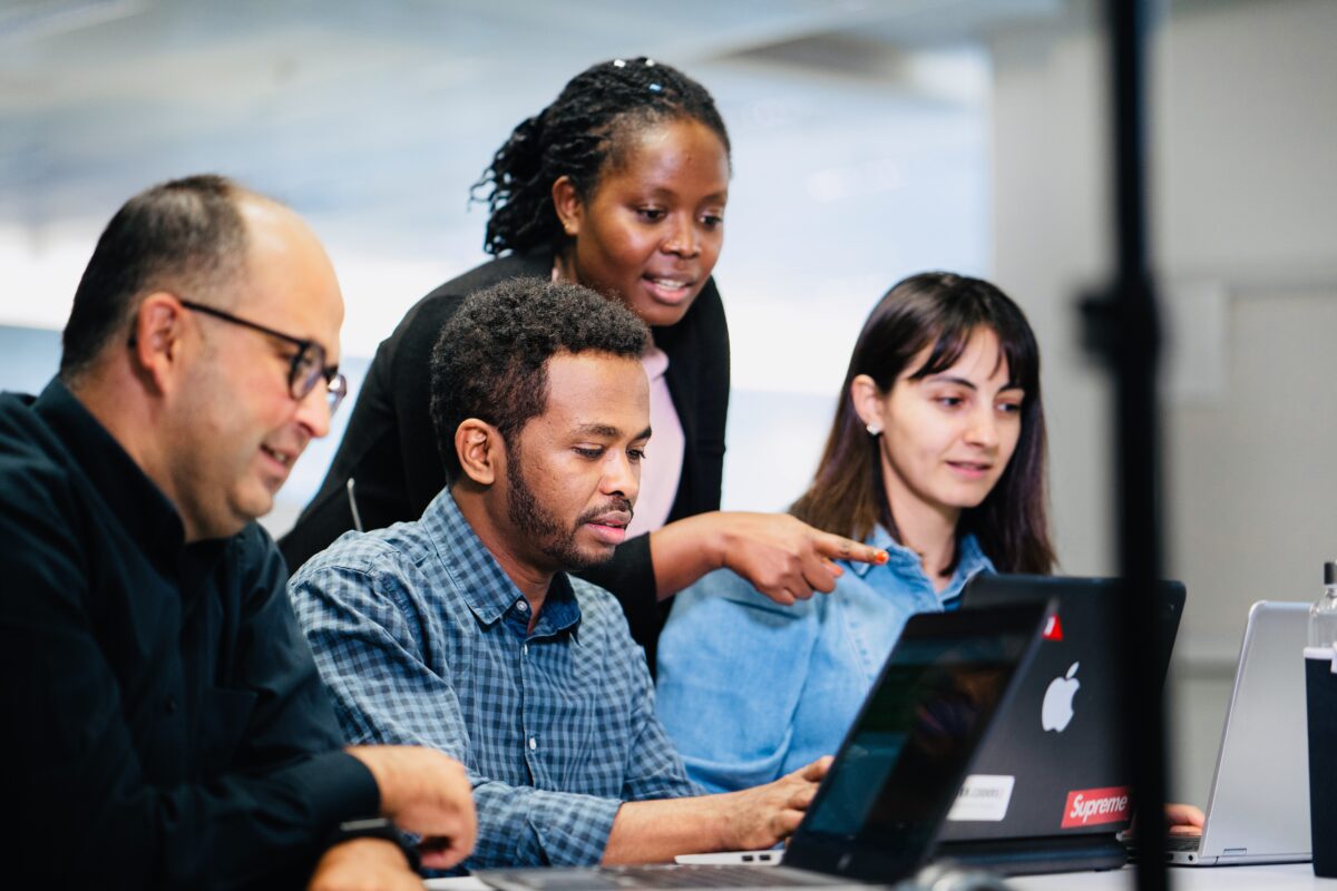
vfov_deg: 16.1
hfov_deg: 23.9
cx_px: 668
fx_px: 3157
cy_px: 446
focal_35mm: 85
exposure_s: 1/320
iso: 800
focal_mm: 85
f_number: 1.8
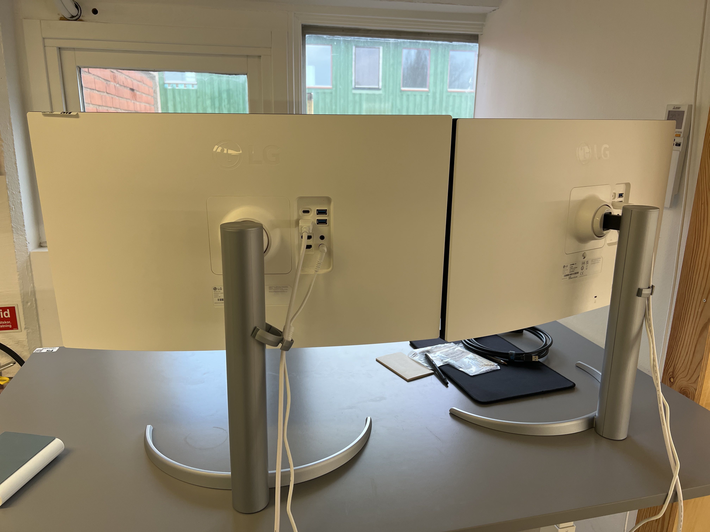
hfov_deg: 67.3
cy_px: 266
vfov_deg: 53.1
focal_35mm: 26
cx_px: 355
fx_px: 533
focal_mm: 5.7
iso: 64
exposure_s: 1/100
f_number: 1.5
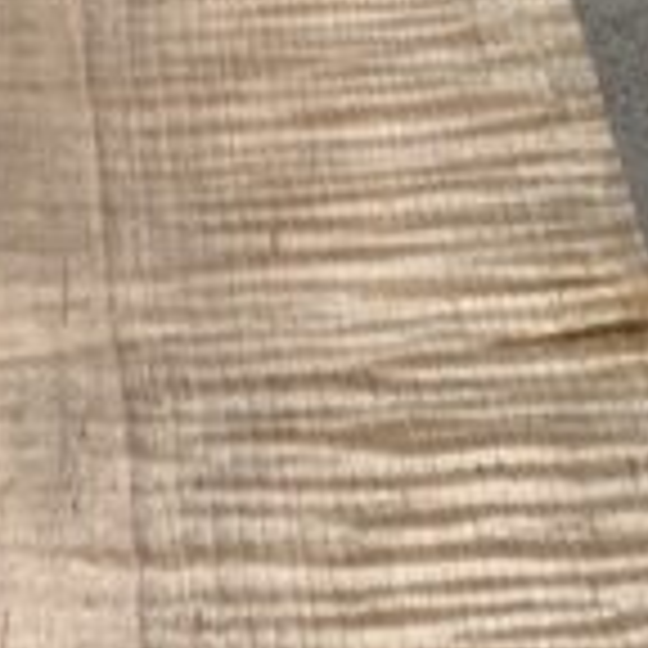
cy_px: 364
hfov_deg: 17.8
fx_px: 1800
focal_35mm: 85
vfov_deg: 20.4
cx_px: -376
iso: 25
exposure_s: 1/8696
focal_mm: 4.25
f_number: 1.8
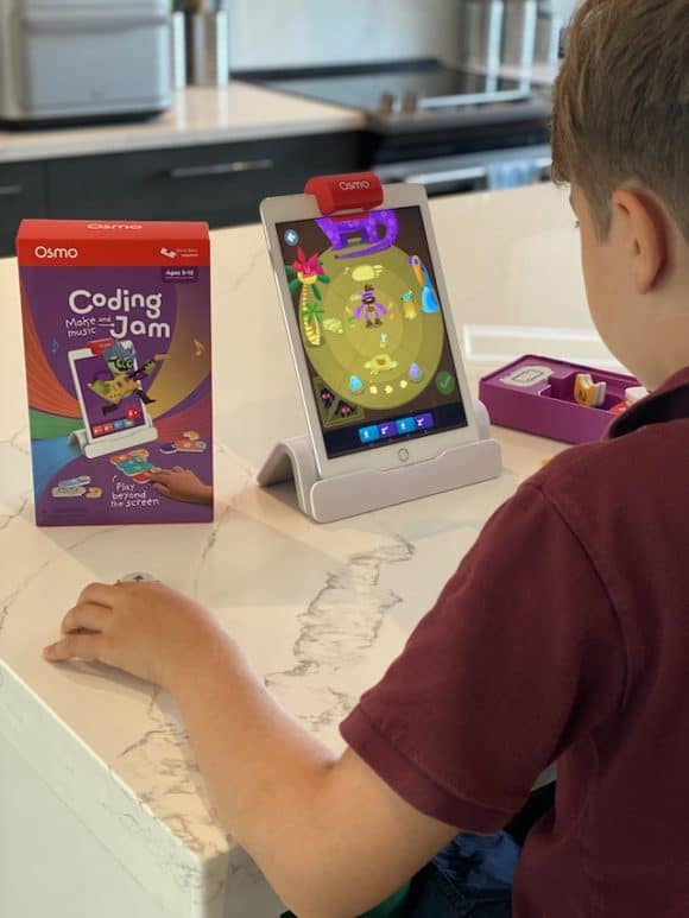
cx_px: 344
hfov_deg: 28.0
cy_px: 459
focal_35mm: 52
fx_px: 1380
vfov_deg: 36.8
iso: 160
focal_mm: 6
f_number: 2
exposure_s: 1/60
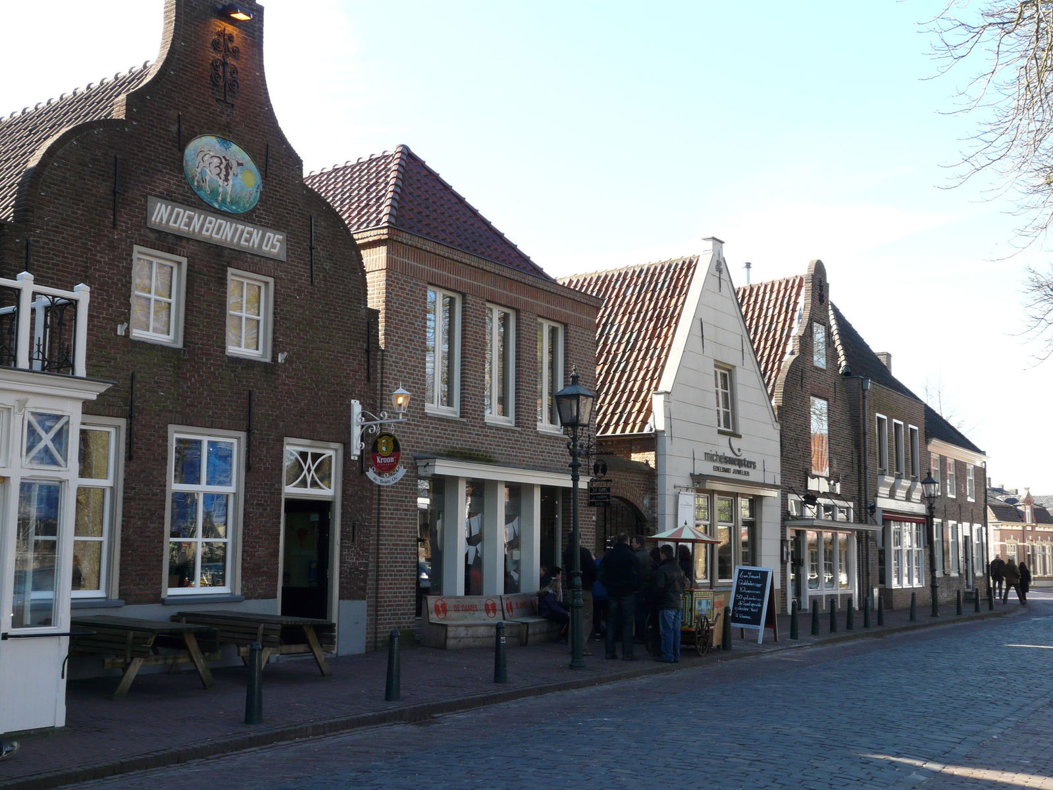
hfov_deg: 44.8
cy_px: 395
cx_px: 526
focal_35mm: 42
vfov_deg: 34.3
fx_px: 1278
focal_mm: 6.8
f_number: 5
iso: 100
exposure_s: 1/125
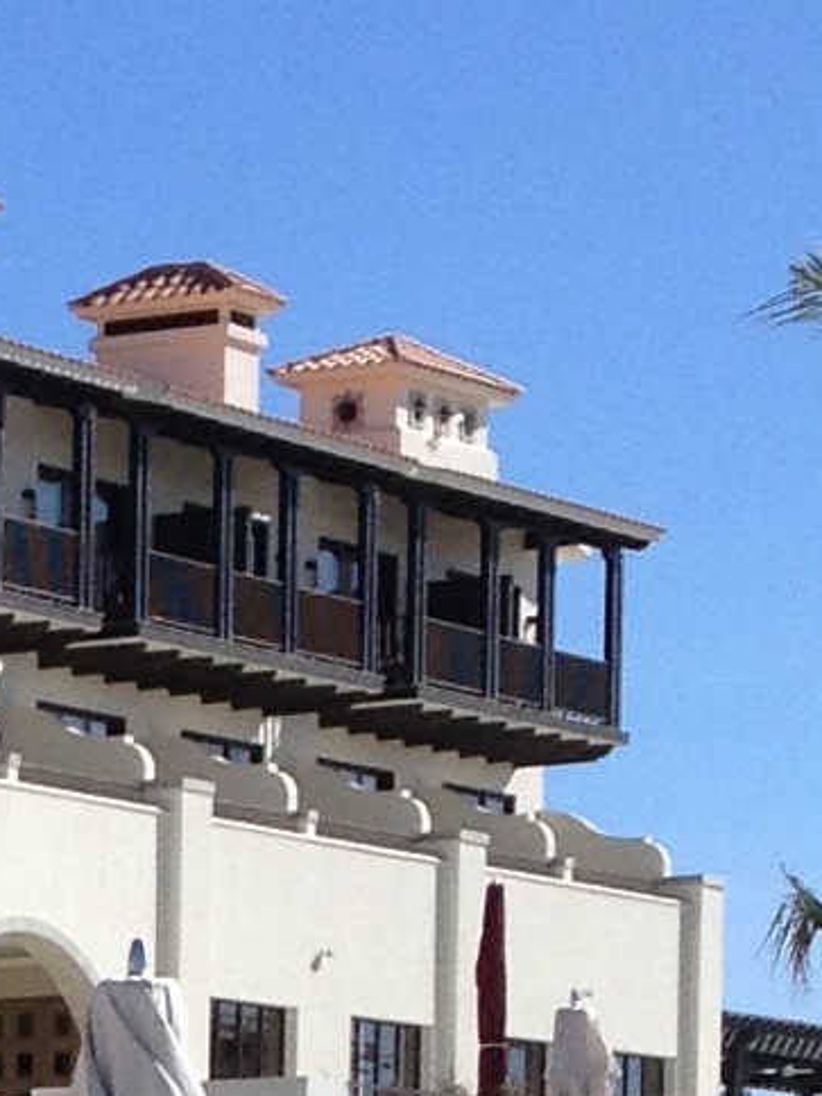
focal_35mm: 236
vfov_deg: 8.0
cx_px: -627
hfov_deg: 6.2
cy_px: 2120
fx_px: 7472
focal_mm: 4.28
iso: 50
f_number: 2.4
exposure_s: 1/2404
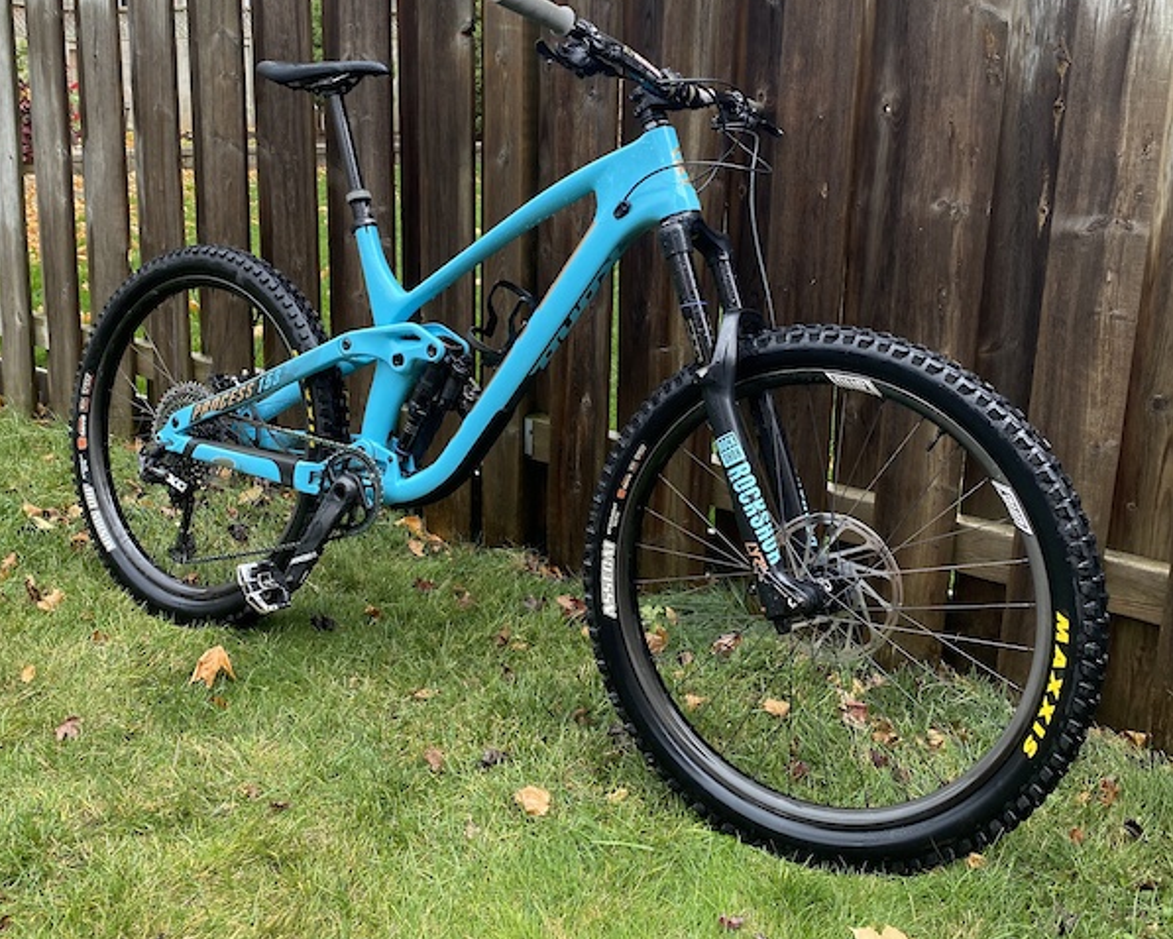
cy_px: 320
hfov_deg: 52.8
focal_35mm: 34
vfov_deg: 42.8
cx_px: 586
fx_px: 1181
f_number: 1.8
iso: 80
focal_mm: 4.25
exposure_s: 1/121
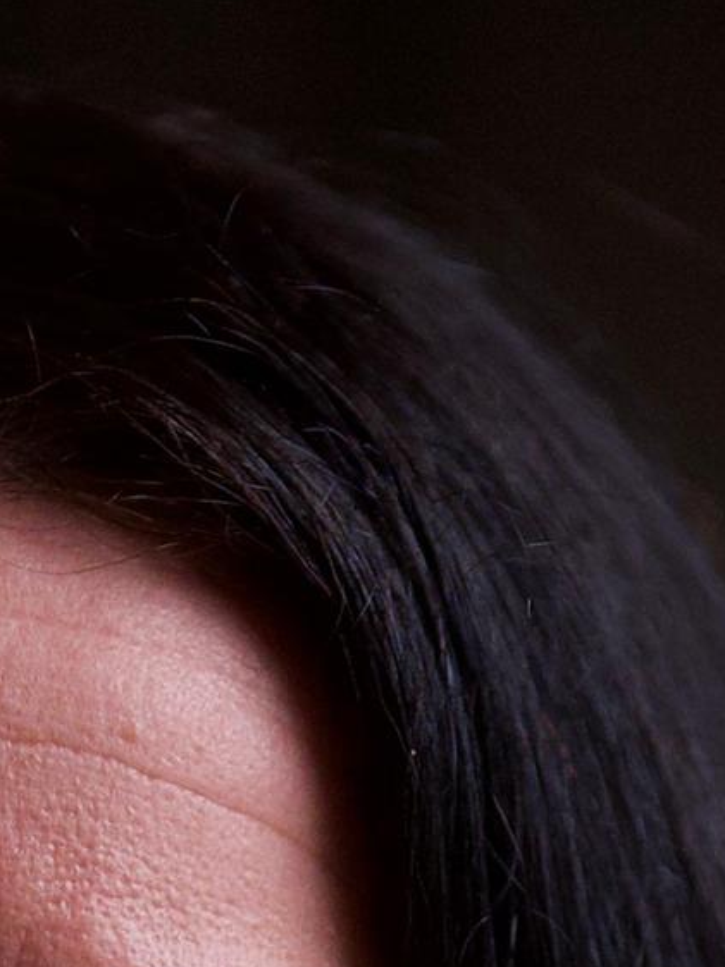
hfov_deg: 3.5
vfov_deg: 4.5
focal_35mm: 428
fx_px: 11961
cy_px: 2367
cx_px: 749
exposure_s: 1/125
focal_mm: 50
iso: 800
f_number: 1.2
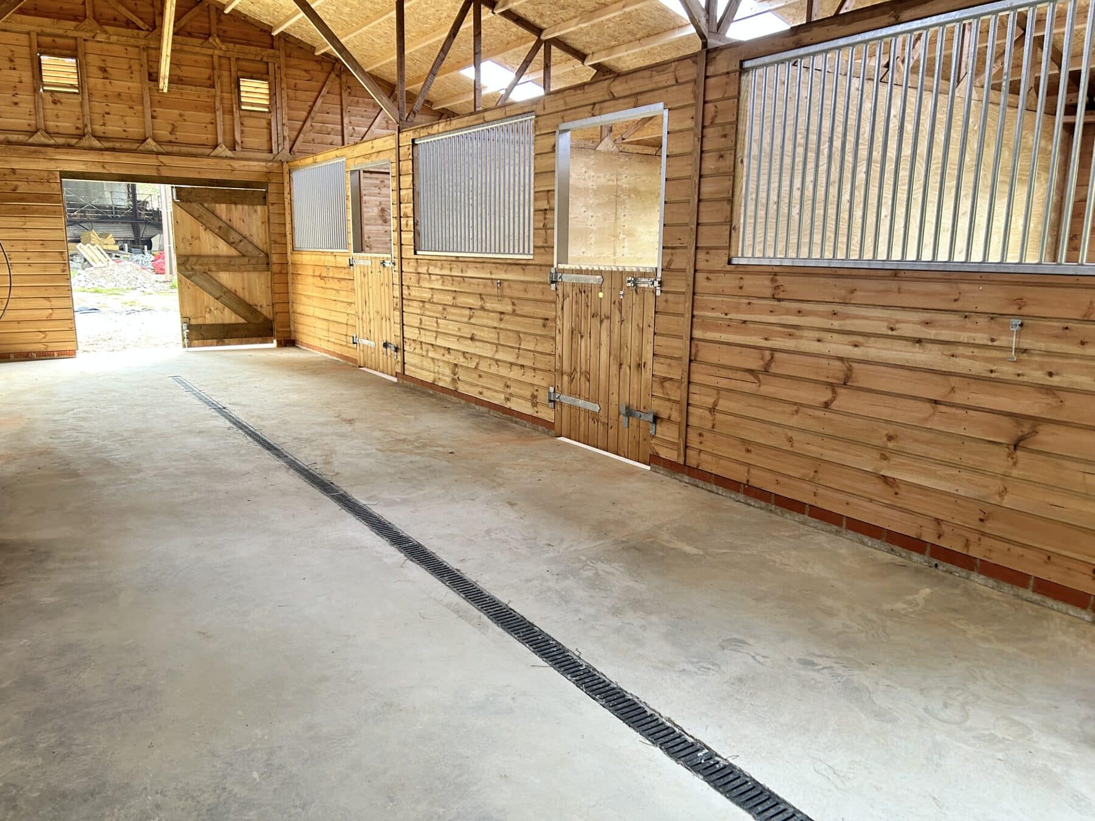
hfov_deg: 67.3
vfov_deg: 53.1
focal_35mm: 26
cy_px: 410
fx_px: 822
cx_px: 548
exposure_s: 1/73
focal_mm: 5.7
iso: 125
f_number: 1.5
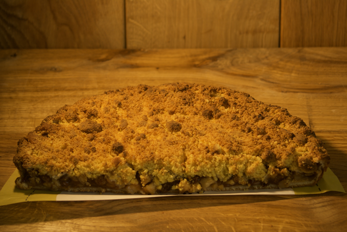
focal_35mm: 112
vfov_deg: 12.2
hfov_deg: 18.2
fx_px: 1086
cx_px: 174
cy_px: 116
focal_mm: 75
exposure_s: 1/25
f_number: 4.5
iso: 200
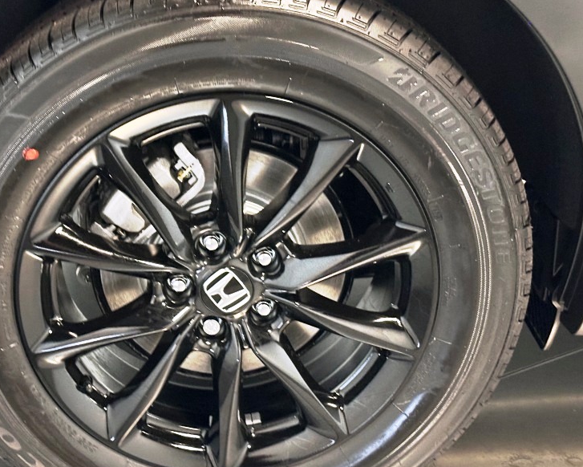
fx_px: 1139
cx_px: 213
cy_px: 255
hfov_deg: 28.6
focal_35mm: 66
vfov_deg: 23.1
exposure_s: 1/20
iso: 640
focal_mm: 6.86
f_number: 1.78
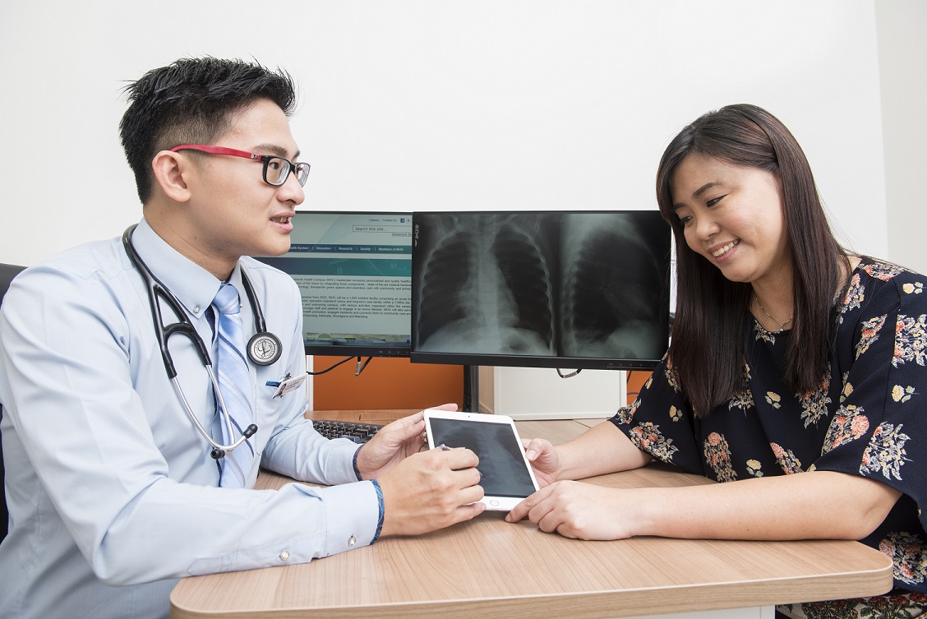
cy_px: 310
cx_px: 464
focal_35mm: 26
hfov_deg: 69.4
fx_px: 670
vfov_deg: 49.6
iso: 200
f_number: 6.3
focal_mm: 26
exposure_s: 1/100
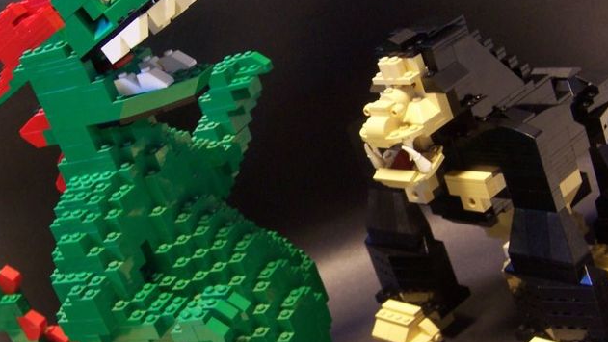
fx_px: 1193
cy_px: 147
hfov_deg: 28.6
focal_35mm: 74
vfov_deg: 16.3
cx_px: 305
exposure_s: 1/8
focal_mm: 10.4
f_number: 3.4
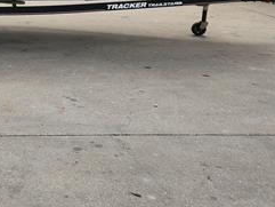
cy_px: 42
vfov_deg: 23.7
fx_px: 485
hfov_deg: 29.4
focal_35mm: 61
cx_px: -7
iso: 20
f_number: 1.8
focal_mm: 5.4
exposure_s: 1/1794
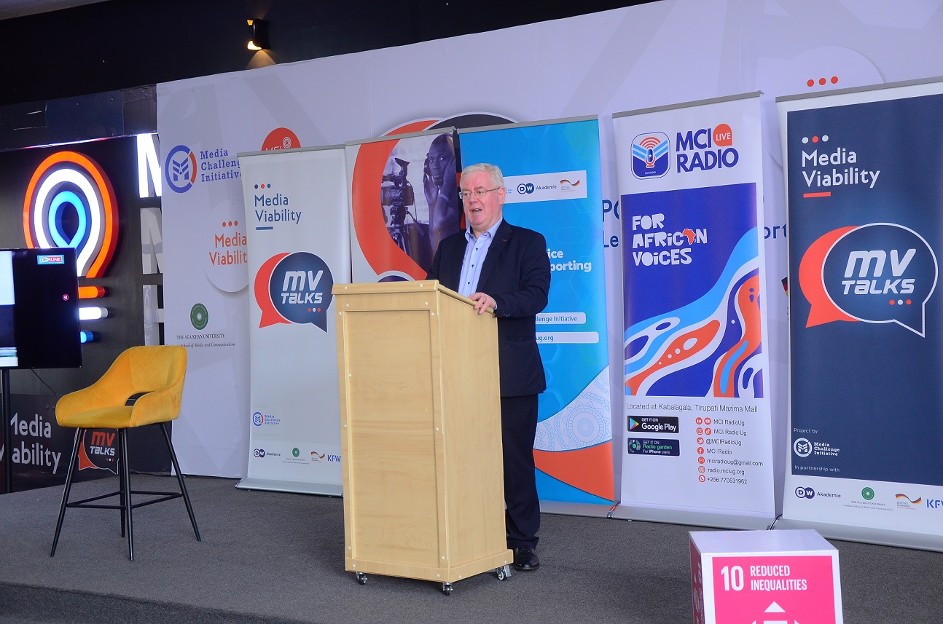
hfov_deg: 35.1
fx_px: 1490
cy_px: 312
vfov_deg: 23.7
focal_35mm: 57
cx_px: 472
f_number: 4.5
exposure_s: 1/50
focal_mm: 38
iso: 800
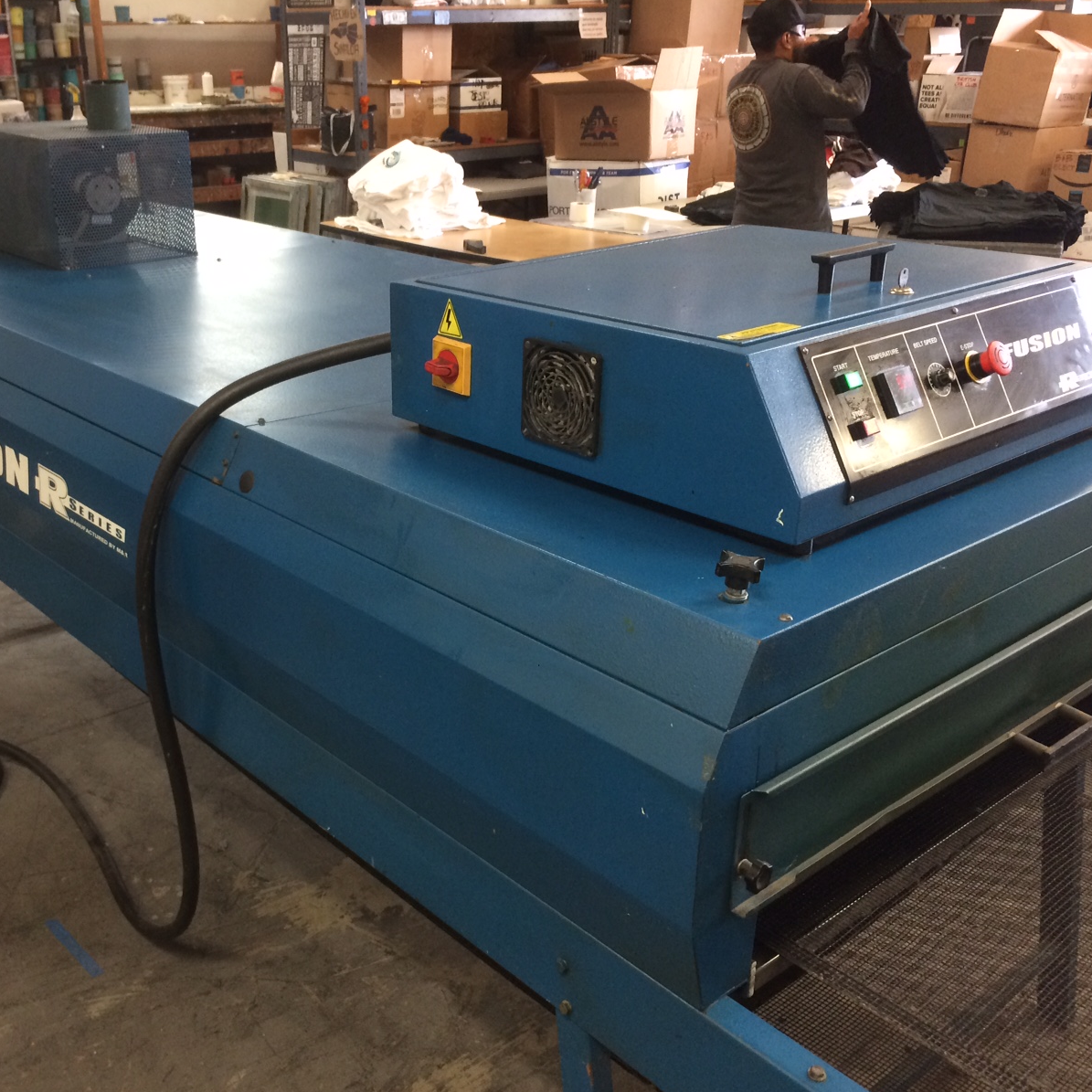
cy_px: 547
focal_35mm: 35
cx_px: 404
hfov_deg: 46.8
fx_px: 1249
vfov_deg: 47.2
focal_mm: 4.15
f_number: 2.2
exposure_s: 1/30
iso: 160
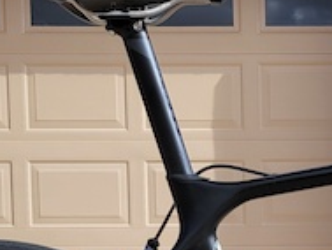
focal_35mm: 110
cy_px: 382
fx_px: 1056
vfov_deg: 12.7
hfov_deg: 17.2
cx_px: 383
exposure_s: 1/1559
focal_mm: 5.4
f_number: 1.8
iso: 40
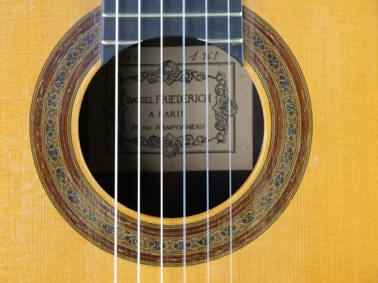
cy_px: 142
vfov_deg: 7.4
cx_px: 189
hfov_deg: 9.9
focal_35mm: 200
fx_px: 2184
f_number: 11
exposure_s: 1/60
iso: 3200
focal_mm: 100
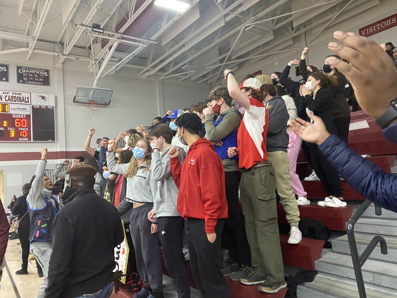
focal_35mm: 26
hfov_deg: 67.3
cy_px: 149
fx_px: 298
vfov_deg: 53.1
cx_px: 198
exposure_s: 1/60
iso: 500
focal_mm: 4.25
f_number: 1.8
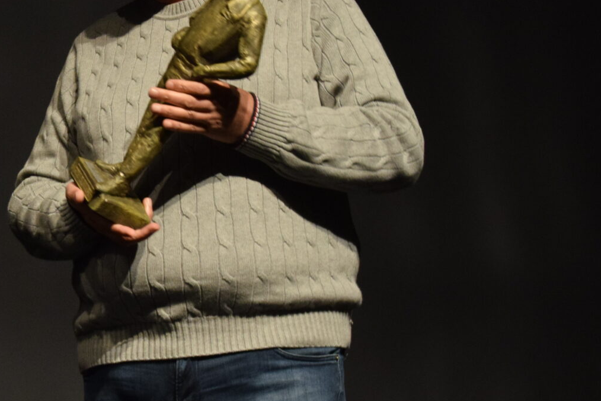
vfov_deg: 12.9
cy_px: 99
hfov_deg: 18.8
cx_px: 21
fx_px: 1770
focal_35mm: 106
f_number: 9
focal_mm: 35
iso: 1600
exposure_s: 1/80
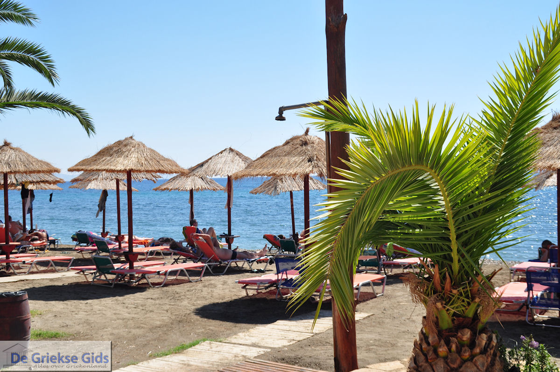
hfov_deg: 46.4
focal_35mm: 42
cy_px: 186
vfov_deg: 31.8
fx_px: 653
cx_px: 280
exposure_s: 1/500
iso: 200
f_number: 9
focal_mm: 28
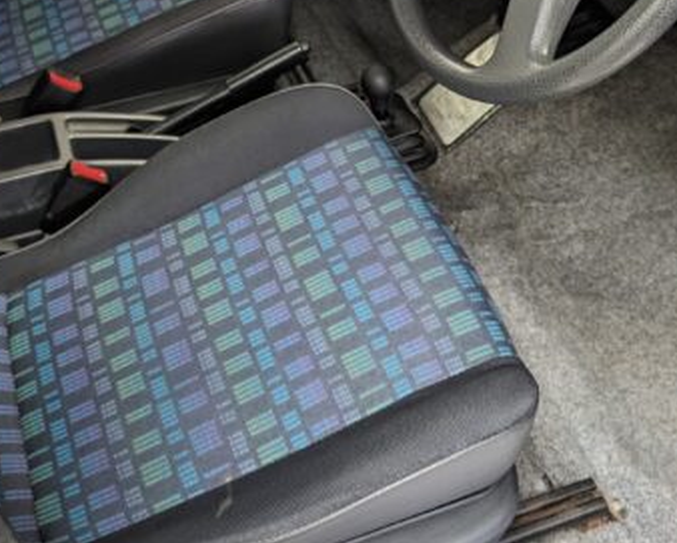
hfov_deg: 35.9
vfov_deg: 28.4
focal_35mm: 52
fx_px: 1043
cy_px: 87
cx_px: 304
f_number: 1.68
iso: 93
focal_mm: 6.9
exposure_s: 1/24
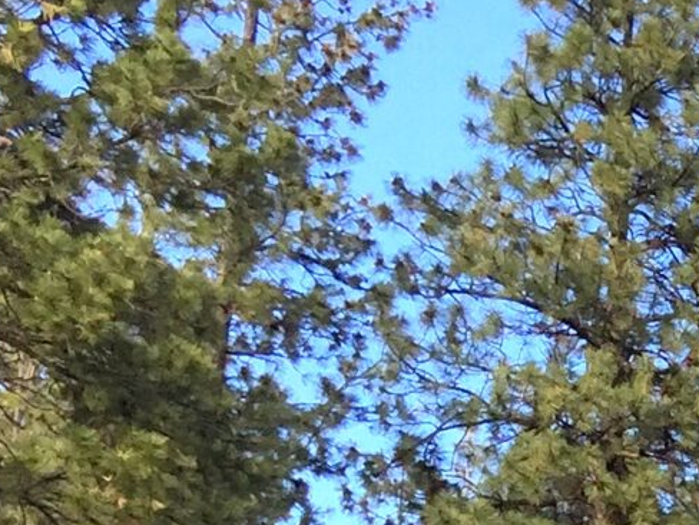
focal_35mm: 152
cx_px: 1566
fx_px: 3069
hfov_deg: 11.3
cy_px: 1113
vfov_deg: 9.1
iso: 32
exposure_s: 1/476
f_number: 2.2
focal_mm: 4.15
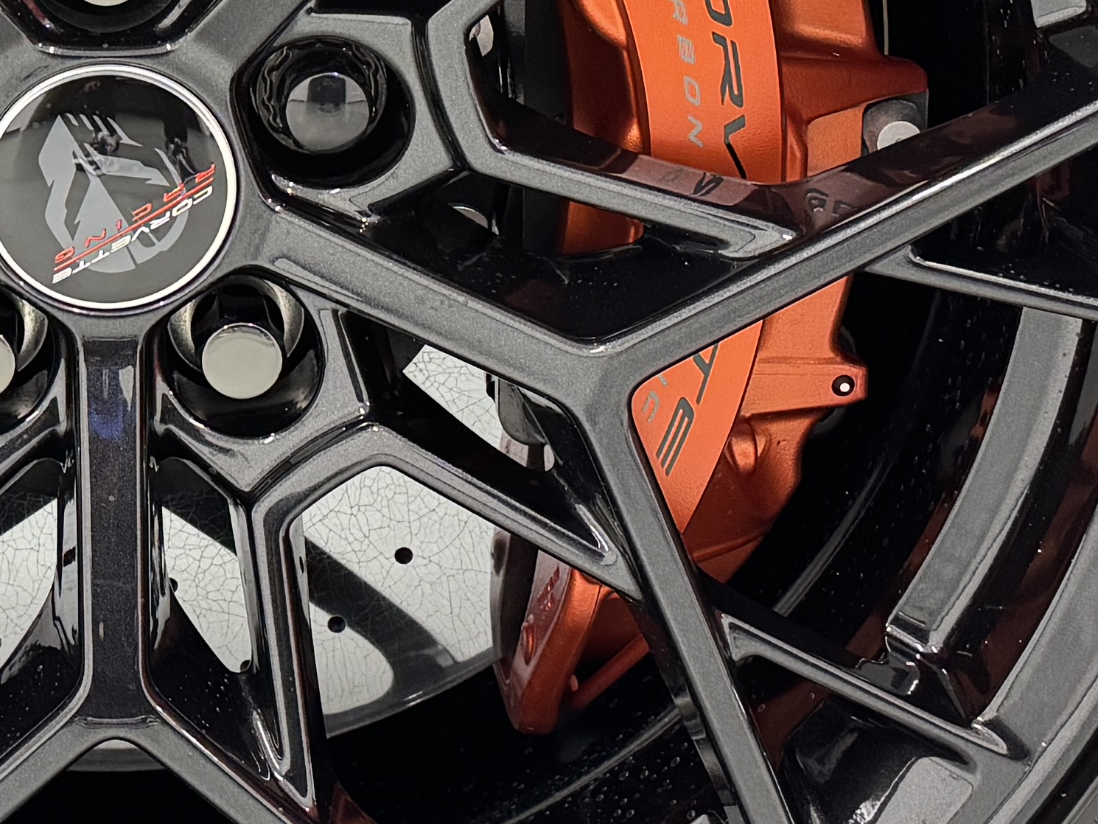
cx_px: -7
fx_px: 2919
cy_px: 44
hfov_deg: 20.6
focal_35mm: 92
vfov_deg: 15.8
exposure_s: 1/60
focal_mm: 6.76
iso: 400
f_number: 1.78
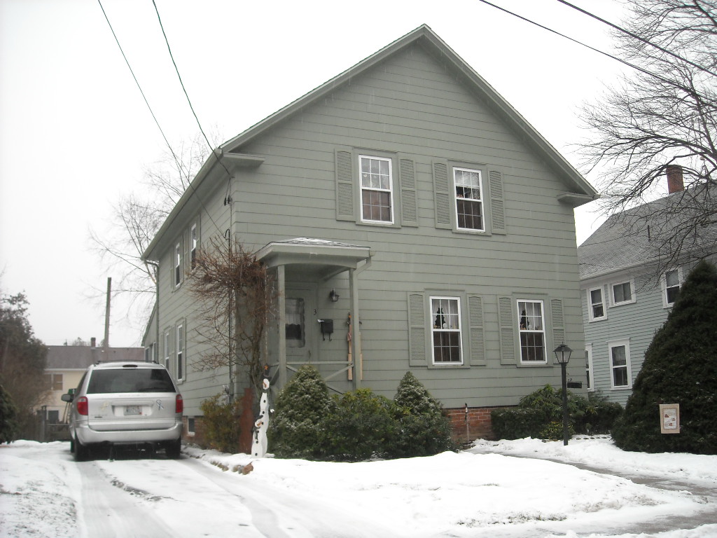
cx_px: 358
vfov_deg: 40.7
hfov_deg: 52.6
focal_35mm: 35
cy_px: 269
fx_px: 725
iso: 168
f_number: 2.8
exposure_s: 1/250
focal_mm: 5.7
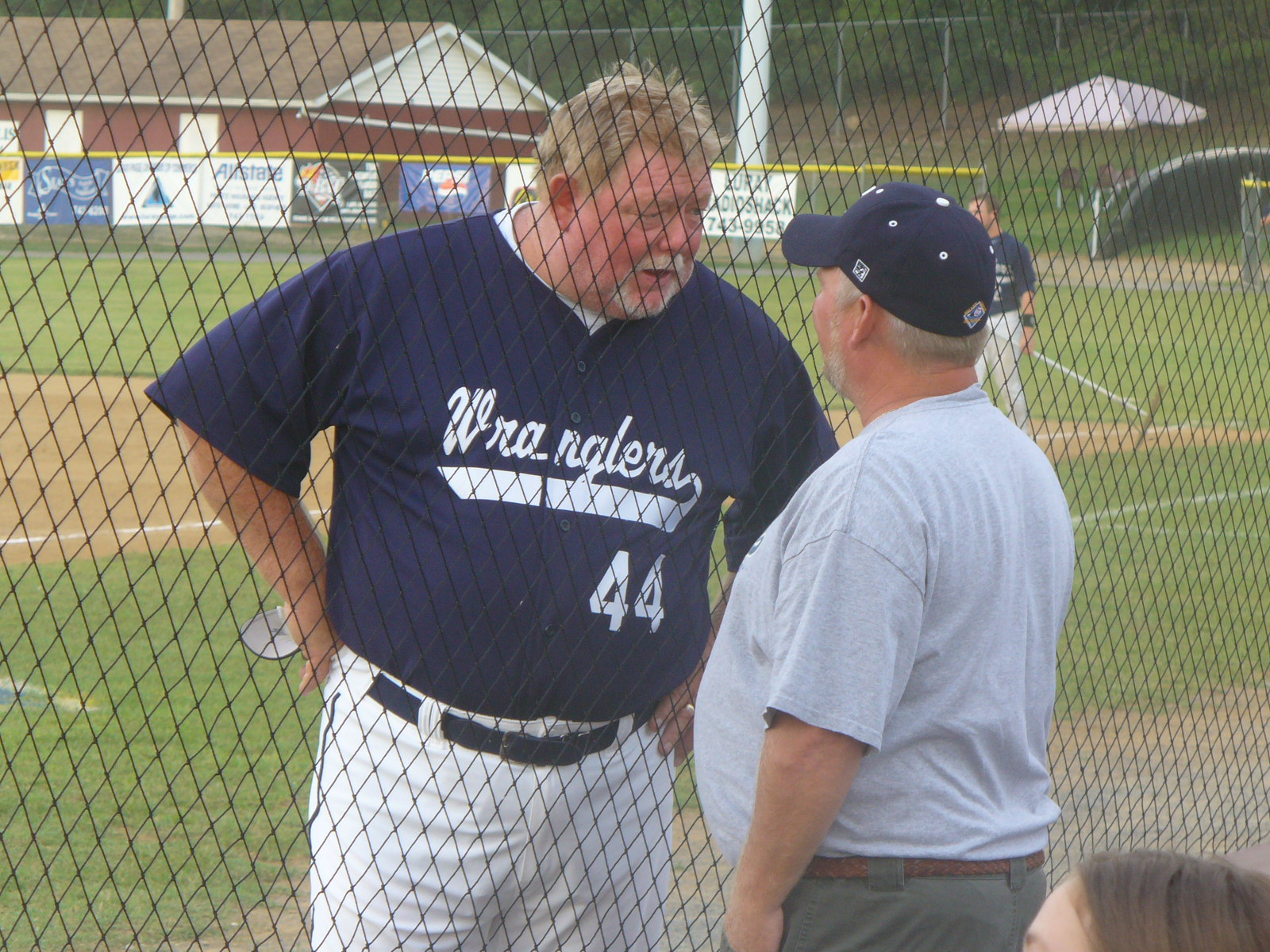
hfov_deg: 12.6
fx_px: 5760
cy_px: 476
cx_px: 635
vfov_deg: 9.5
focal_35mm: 157
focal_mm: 25.9
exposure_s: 1/80
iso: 80
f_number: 4
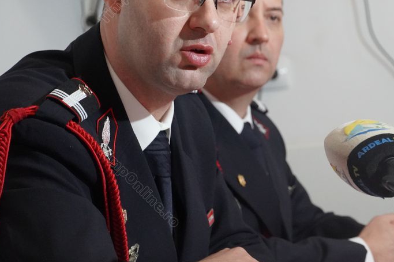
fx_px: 1846
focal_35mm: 169
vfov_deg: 8.1
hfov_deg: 12.2
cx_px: 287
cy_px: 84
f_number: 5.6
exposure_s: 1/160
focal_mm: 75
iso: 4000
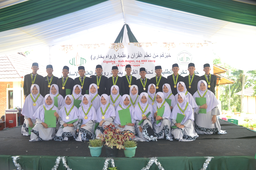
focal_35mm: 30
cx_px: 128
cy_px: 85
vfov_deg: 43.6
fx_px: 213
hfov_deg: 61.9
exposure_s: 1/125
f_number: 3.8
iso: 400
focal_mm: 20
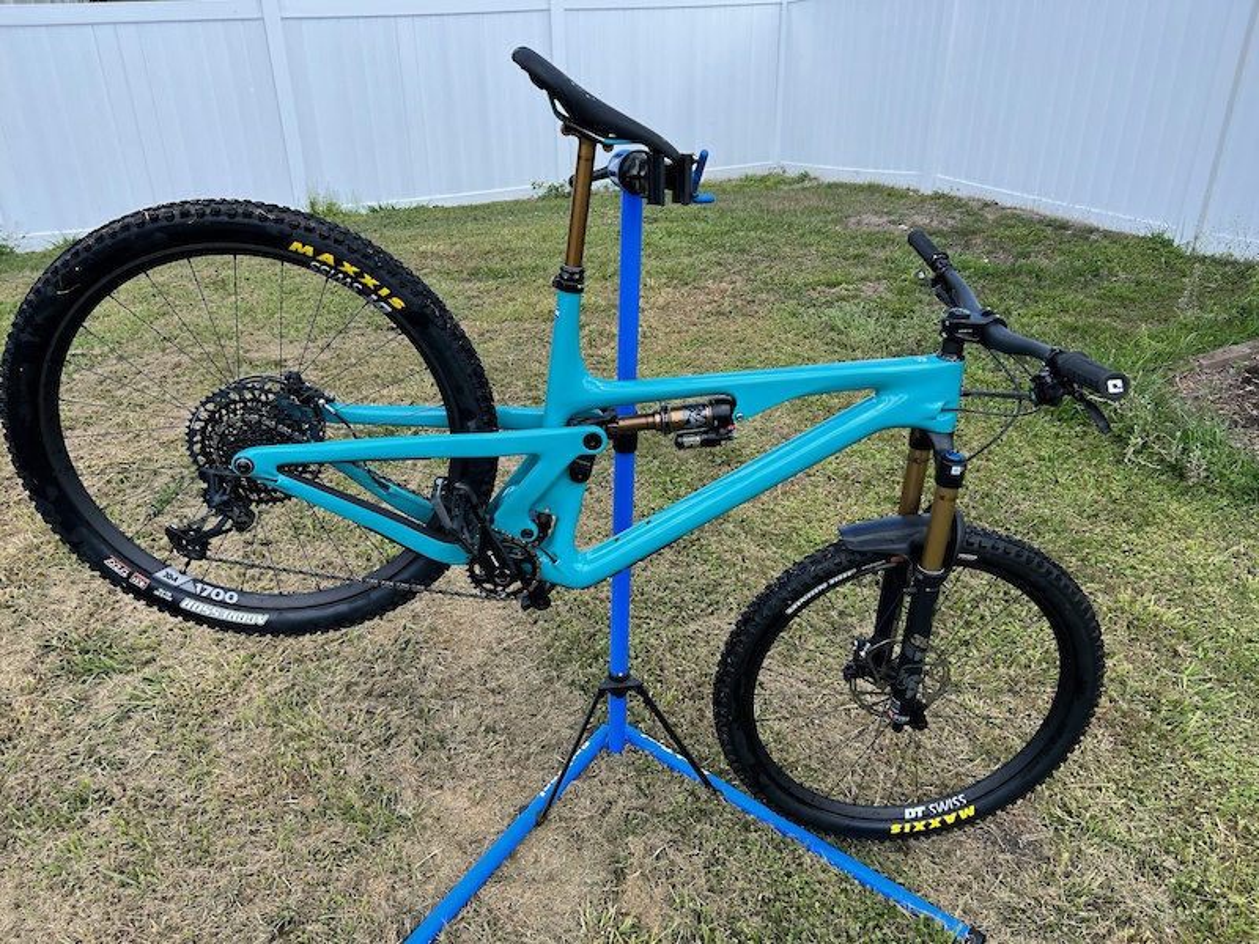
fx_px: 946
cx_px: 630
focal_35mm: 26
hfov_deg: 67.3
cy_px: 472
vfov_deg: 53.1
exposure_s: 1/957
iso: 50
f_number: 1.5
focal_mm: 5.7
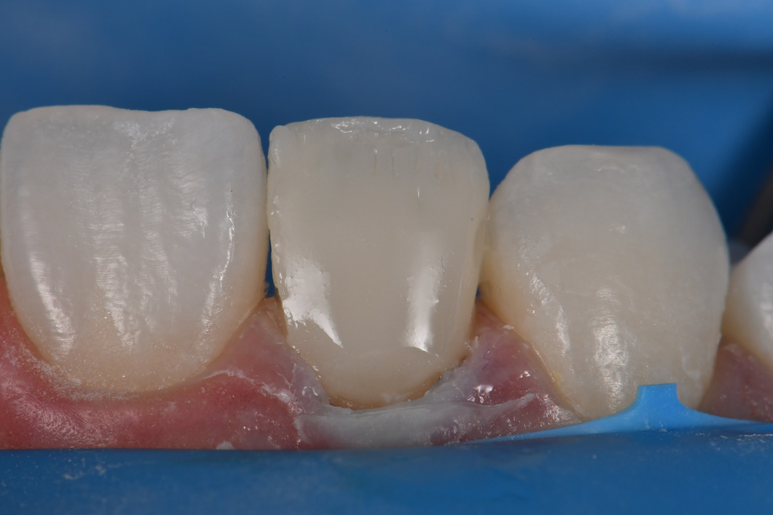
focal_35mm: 157
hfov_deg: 13.1
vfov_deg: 8.7
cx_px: 386
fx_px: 3369
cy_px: 258
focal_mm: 105
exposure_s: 1/160
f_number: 32
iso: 200
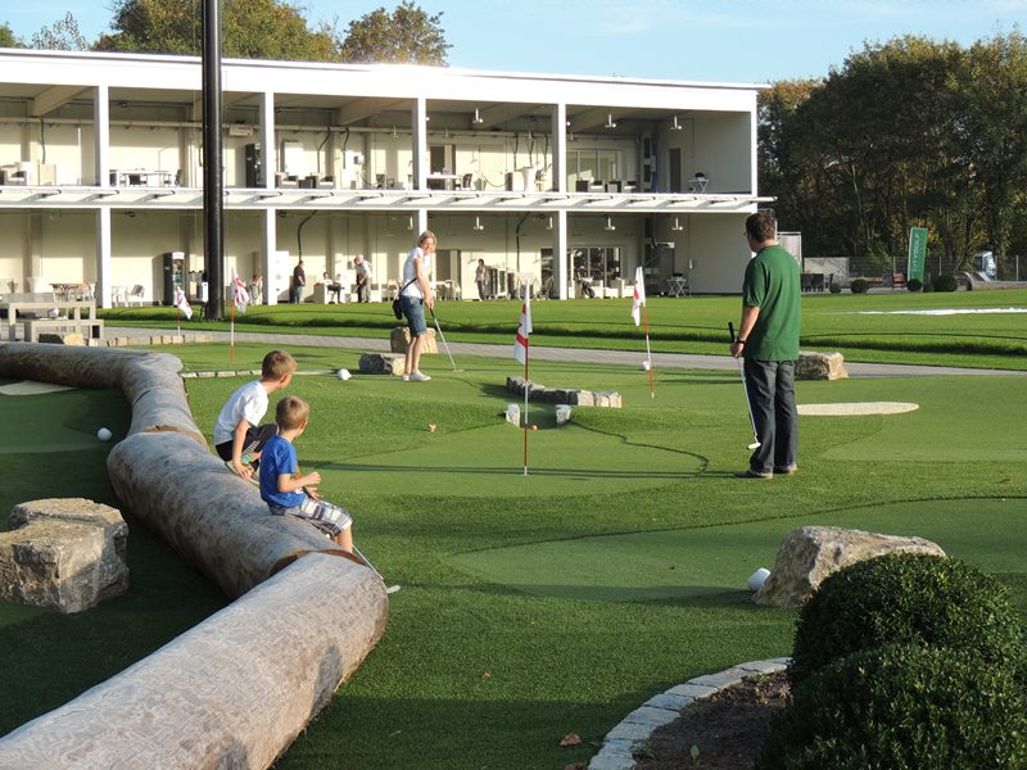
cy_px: 385
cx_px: 514
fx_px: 2225
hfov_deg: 26.0
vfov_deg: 19.6
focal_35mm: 75
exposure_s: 1/250
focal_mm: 13.3
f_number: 3.9
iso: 100
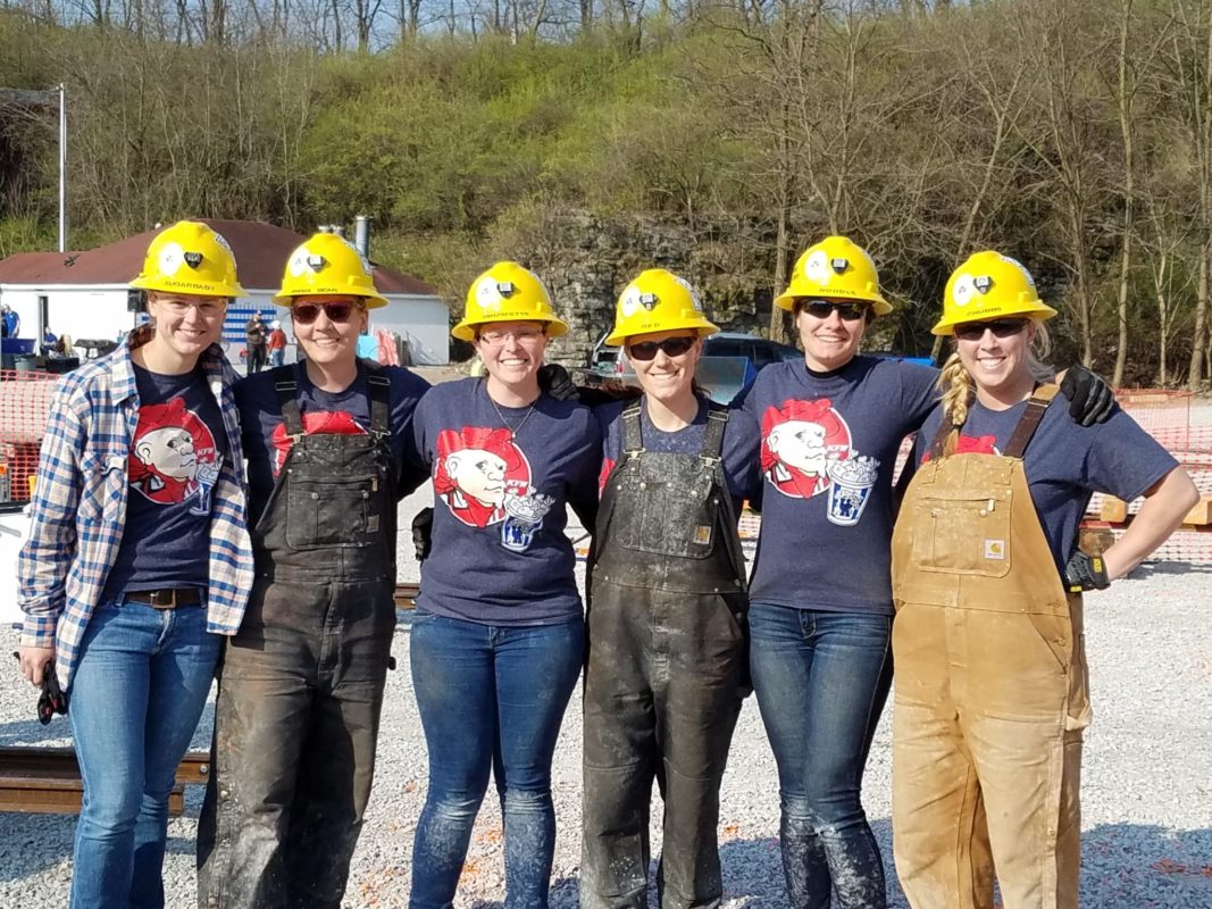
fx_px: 910
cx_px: 606
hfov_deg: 67.3
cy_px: 454
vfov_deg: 53.1
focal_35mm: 26
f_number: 1.7
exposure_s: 1/2344
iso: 50
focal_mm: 4.2
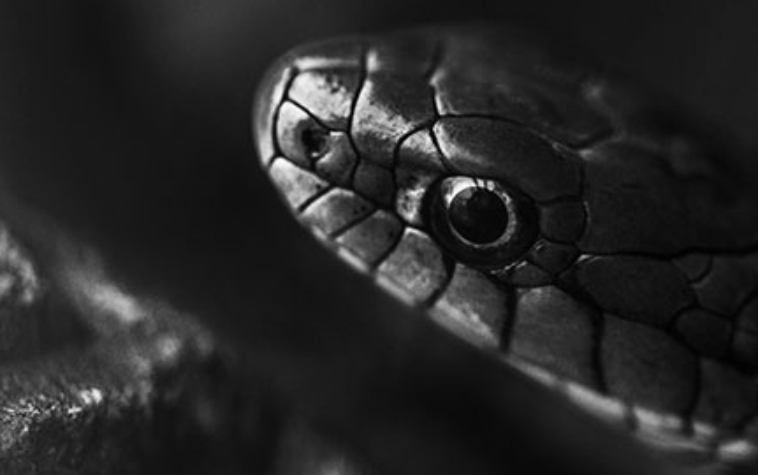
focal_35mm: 248
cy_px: 207
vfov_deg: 5.3
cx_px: 373
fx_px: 5127
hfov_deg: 8.5
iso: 2500
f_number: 9.5
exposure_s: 1/320
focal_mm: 210
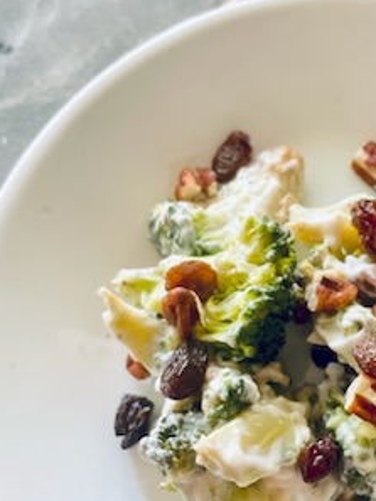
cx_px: 371
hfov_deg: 25.0
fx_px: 810
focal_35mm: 56
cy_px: 305
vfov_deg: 34.2
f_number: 1.6
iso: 640
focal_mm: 4.2
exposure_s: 1/30
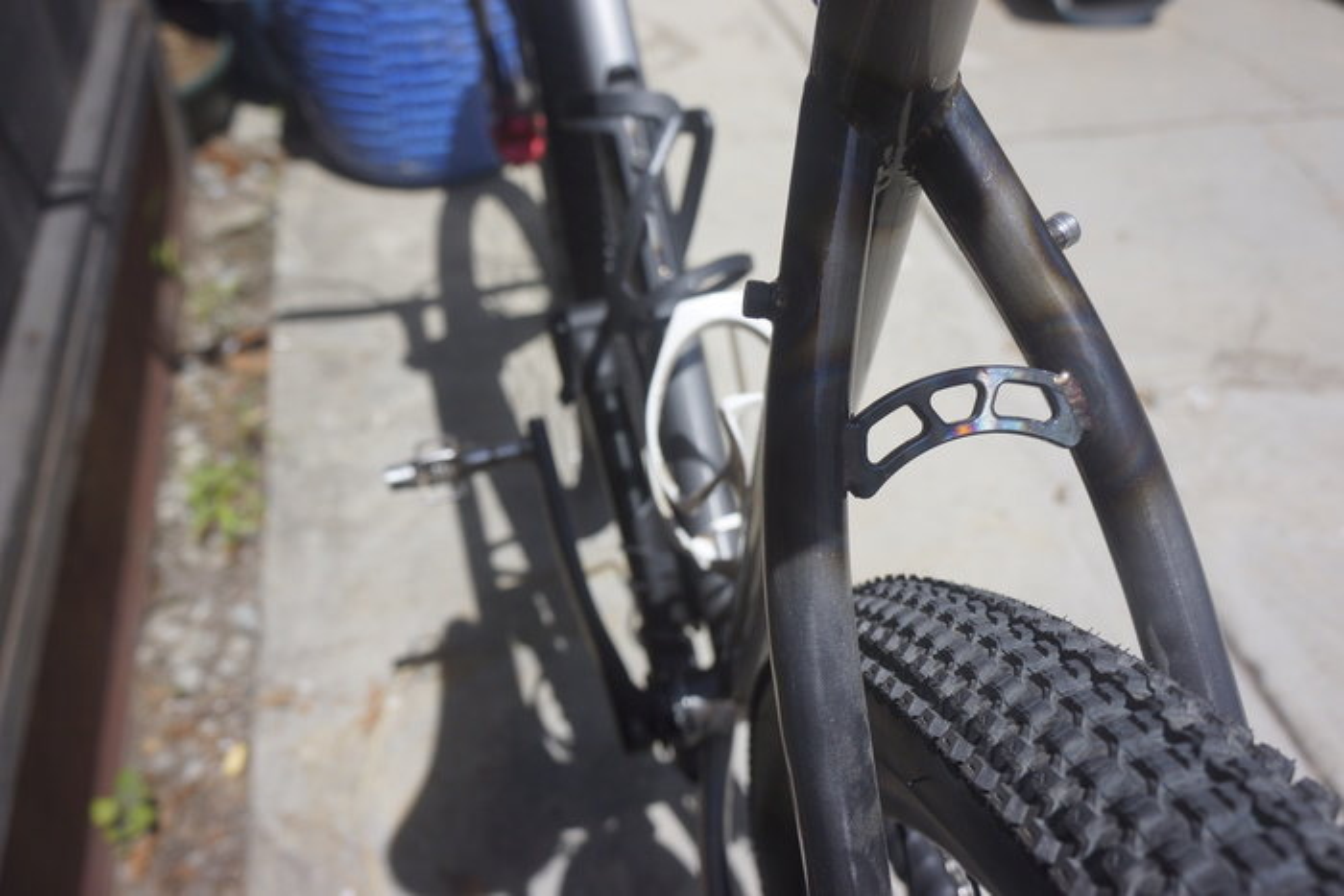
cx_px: 672
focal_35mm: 28
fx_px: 1045
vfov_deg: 46.4
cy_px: 448
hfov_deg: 65.5
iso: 100
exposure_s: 1/640
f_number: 4.5
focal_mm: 19
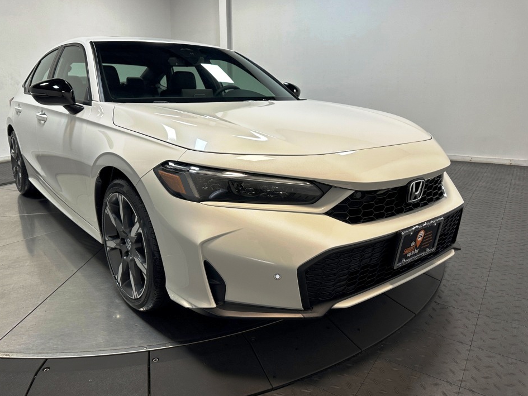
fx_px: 397
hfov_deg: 67.2
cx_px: 242
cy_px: 185
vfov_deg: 53.0
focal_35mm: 26
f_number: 1.78
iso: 160
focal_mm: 6.86
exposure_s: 1/60
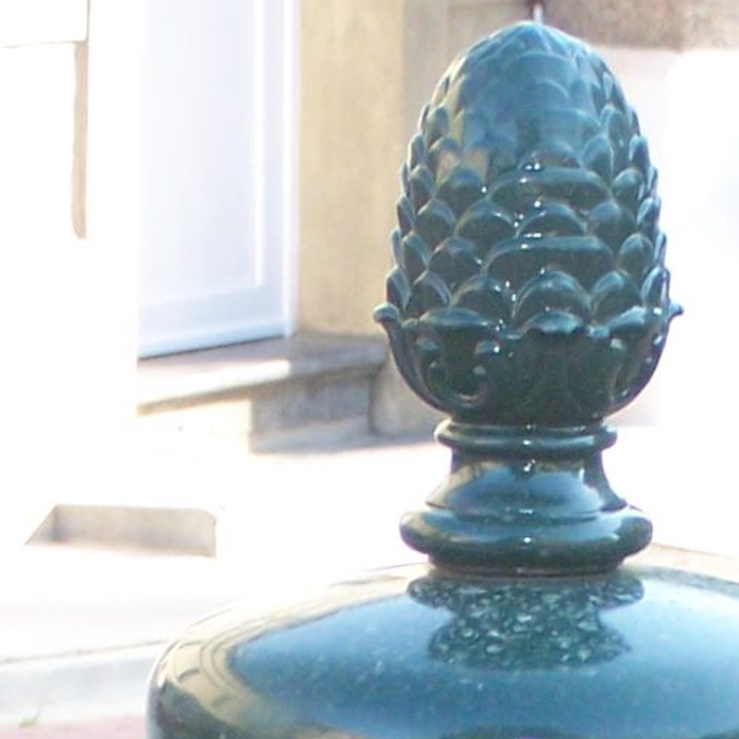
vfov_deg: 4.7
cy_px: 1778
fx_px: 8792
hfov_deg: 4.8
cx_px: 352
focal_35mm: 364
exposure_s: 1/160
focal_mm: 13.7
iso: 160
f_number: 3.2
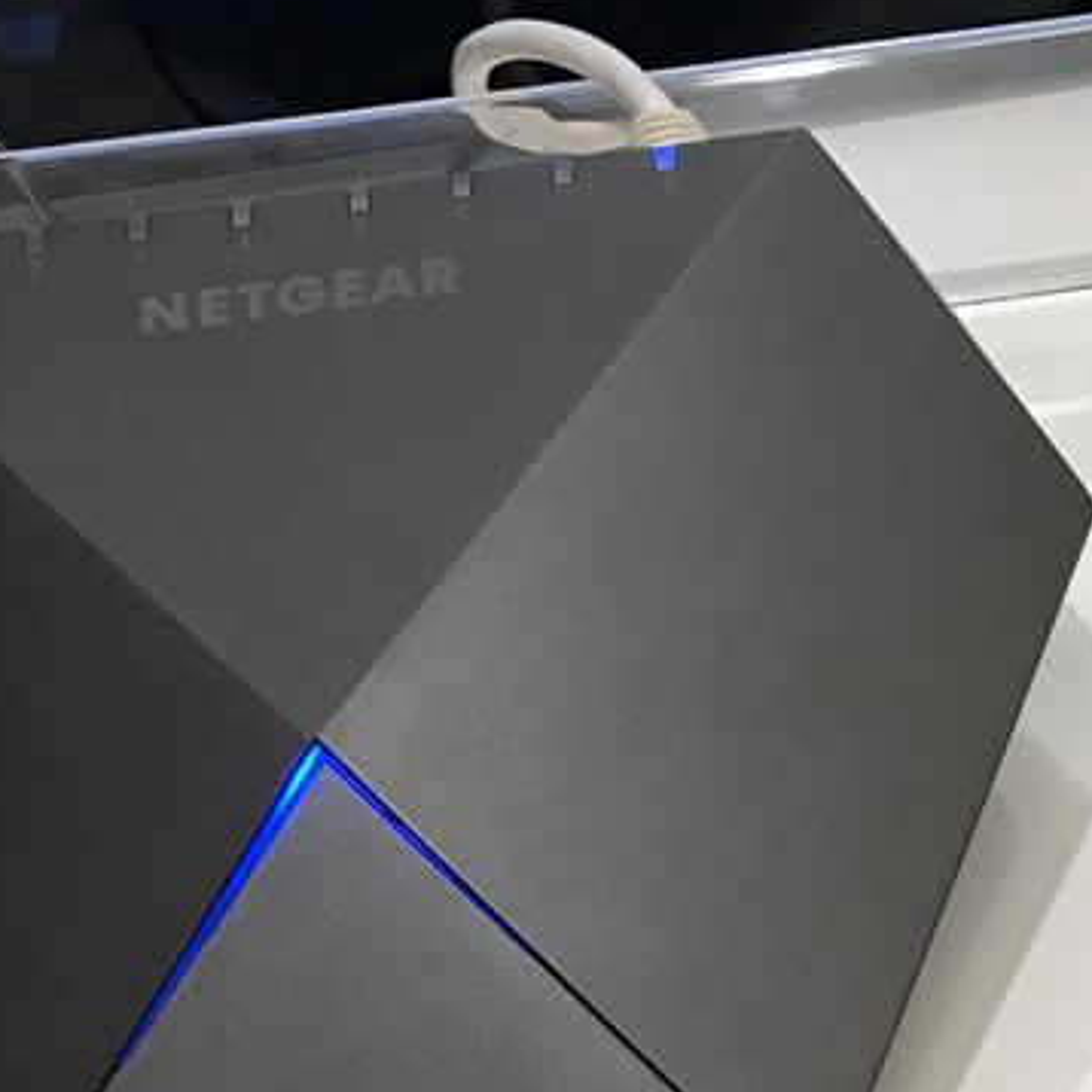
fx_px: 2962
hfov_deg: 19.4
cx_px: 1373
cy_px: 1202
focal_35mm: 83
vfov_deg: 20.0
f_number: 1.8
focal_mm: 3.99
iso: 25
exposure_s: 1/40
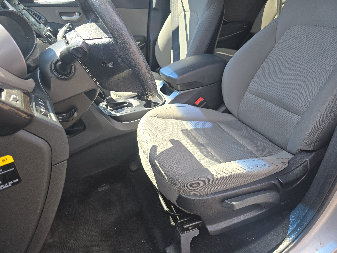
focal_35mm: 23
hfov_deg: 73.9
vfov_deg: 58.9
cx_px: 168
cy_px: 126
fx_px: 224
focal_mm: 6.3
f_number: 1.7
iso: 20
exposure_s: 1/180
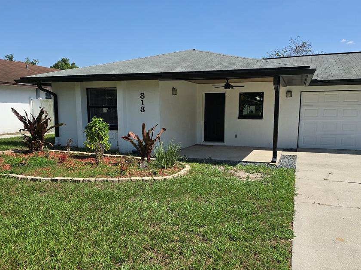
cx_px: 186
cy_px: 155
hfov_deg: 63.4
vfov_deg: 49.6
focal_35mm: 28
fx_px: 292
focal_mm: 6.3
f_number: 1.7
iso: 12
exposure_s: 1/1011
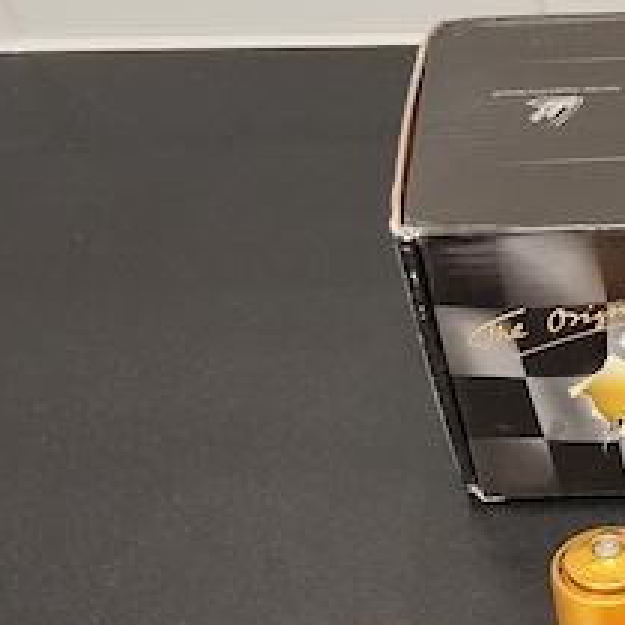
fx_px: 1593
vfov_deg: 20.1
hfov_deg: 20.2
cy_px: 840
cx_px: 831
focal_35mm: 78
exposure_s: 1/120
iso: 320
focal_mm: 6.4
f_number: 1.8
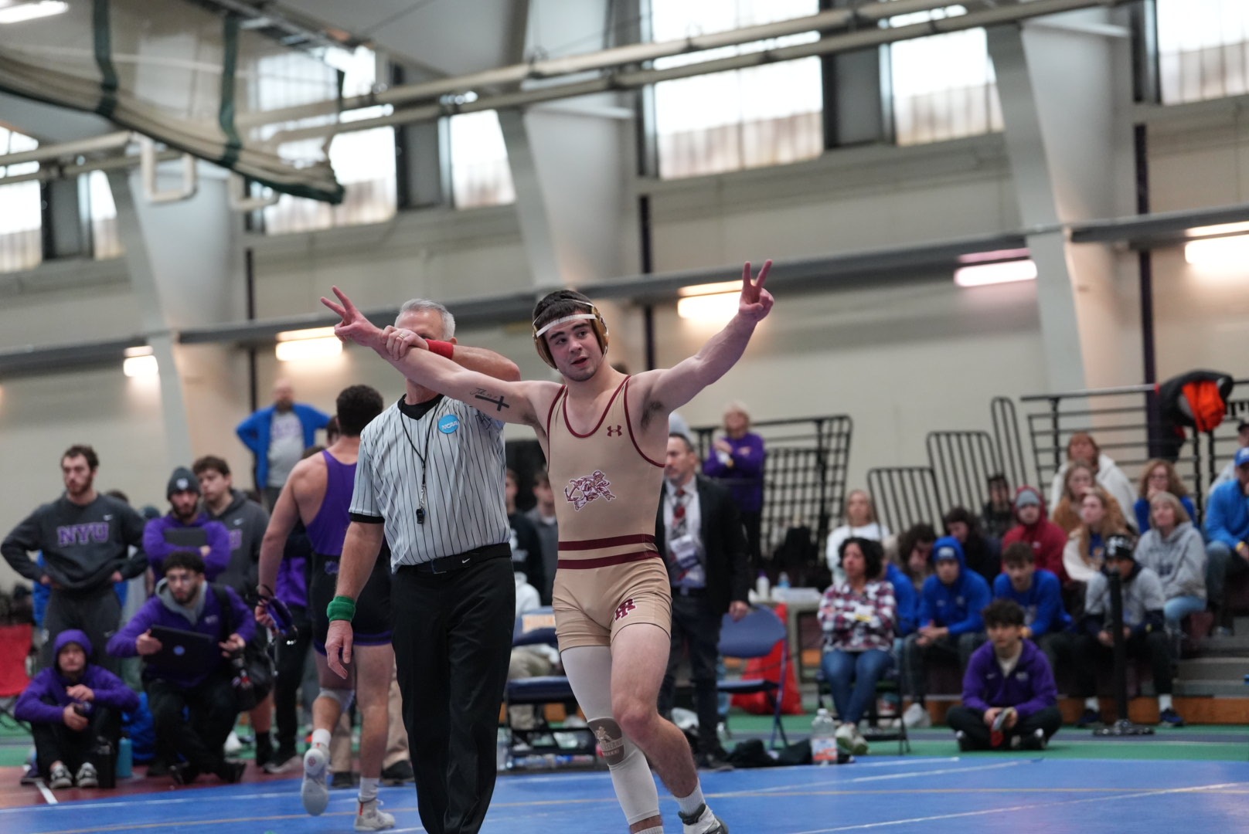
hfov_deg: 20.2
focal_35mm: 101
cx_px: 624
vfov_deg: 13.6
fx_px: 3507
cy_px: 417
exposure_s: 1/400
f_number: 2.8
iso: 5000
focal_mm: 101
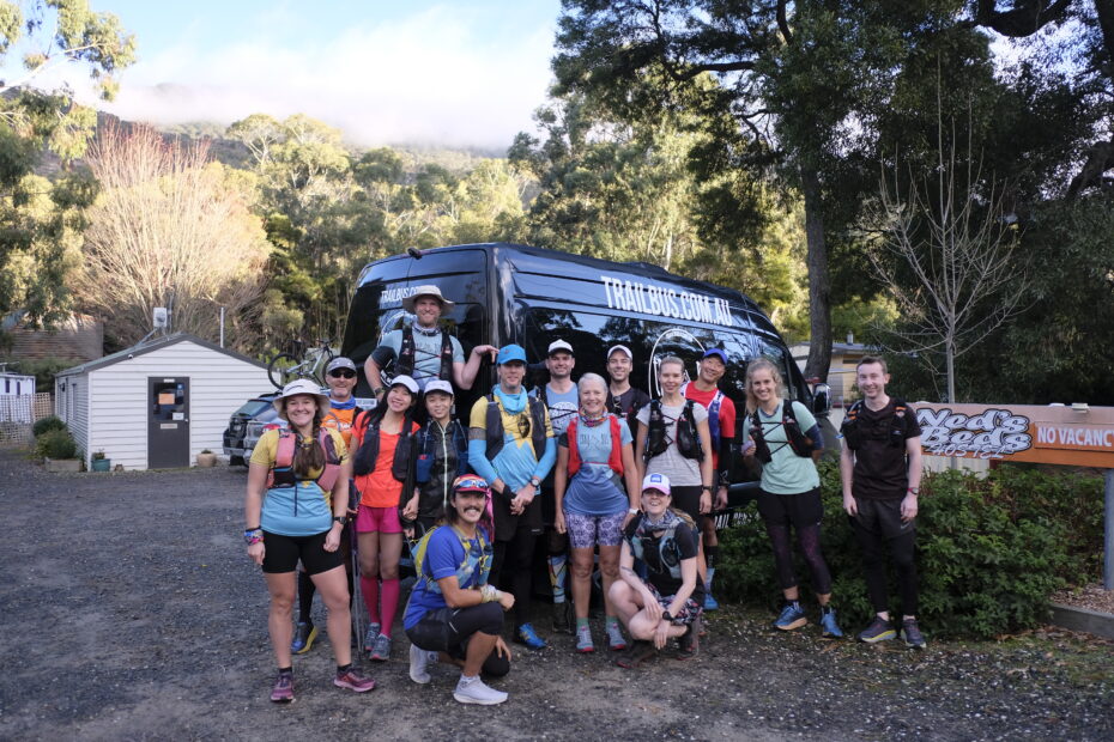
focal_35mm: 27
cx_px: 557
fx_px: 835
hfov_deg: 67.4
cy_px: 371
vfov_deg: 47.9
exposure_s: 1/500
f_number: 2.5
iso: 400
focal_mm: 18
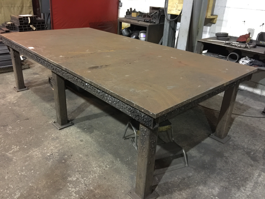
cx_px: 132
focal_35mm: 29
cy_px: 100
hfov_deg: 61.7
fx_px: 222
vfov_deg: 48.2
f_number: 2.2
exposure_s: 1/4
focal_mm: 4.15
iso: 160
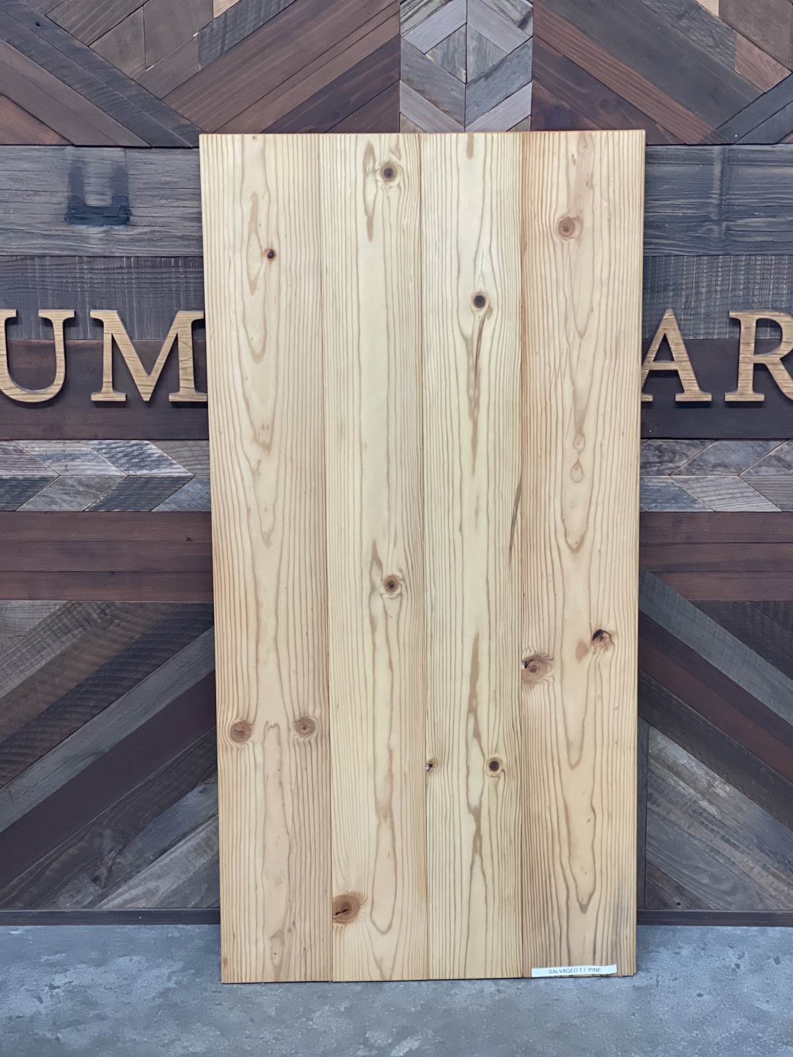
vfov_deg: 30.3
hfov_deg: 22.9
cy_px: 528
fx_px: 1955
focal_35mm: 64
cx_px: 396
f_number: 2.2
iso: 250
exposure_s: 1/119
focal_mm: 7.5
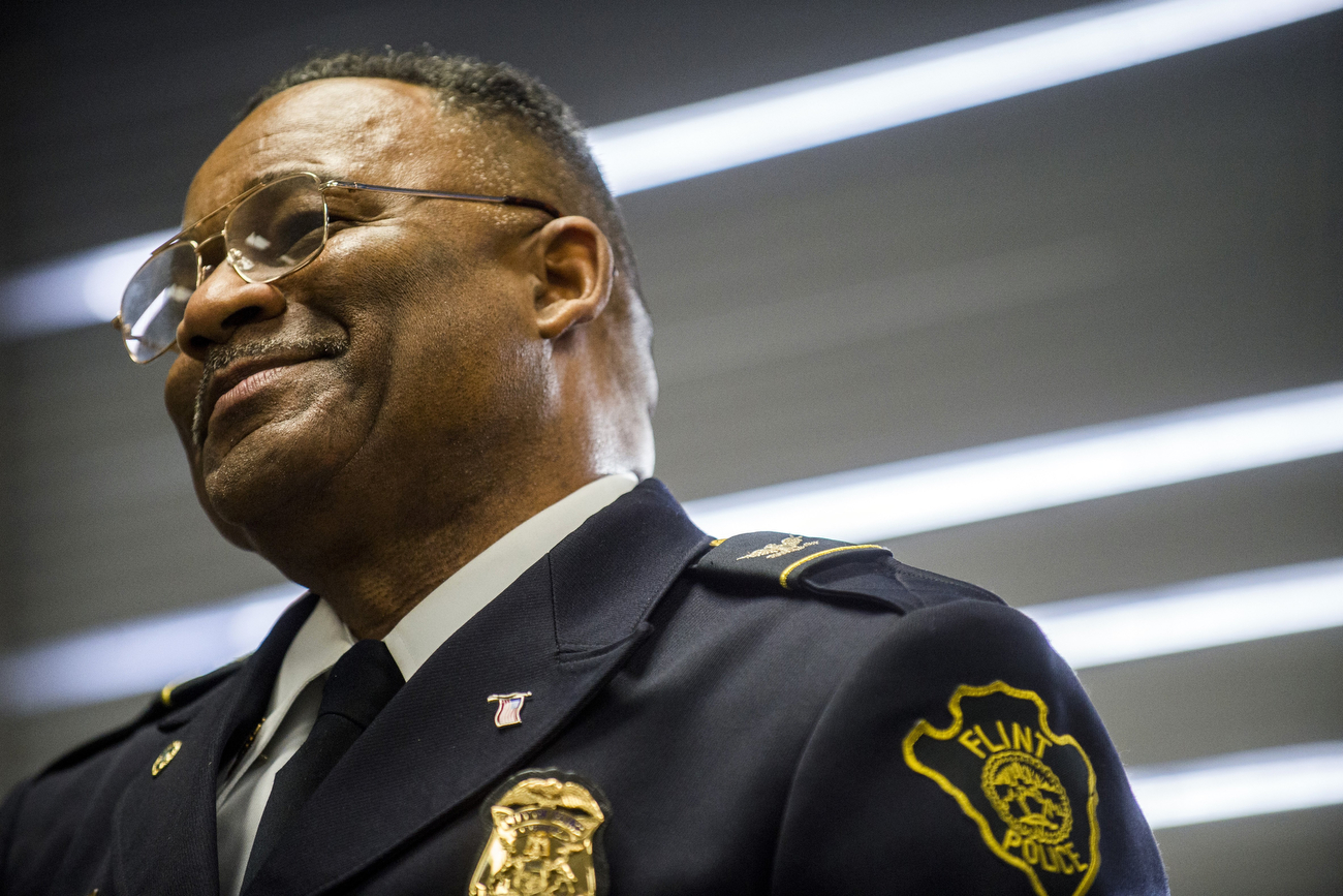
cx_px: 672
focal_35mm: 200
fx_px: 7461
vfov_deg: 6.9
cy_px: 448
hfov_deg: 10.3
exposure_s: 1/500
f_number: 2.8
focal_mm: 200
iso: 2500
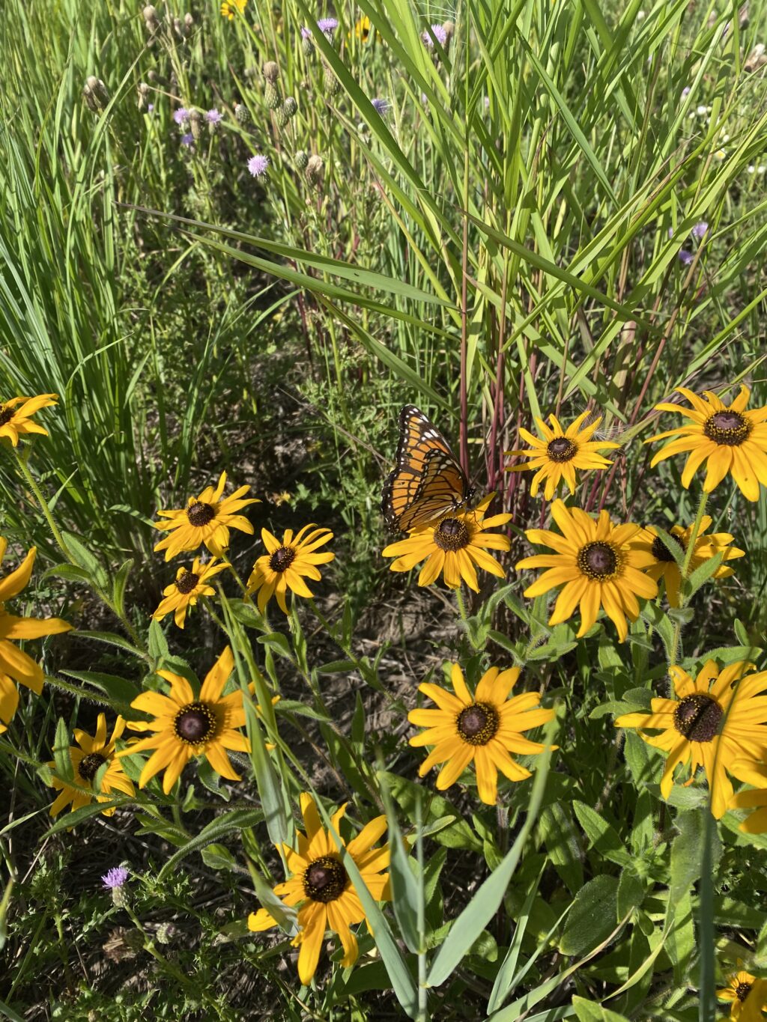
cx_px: 384
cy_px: 511
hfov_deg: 53.1
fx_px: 768
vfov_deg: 67.3
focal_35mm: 26
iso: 32
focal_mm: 4.25
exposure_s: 1/1927
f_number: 1.8
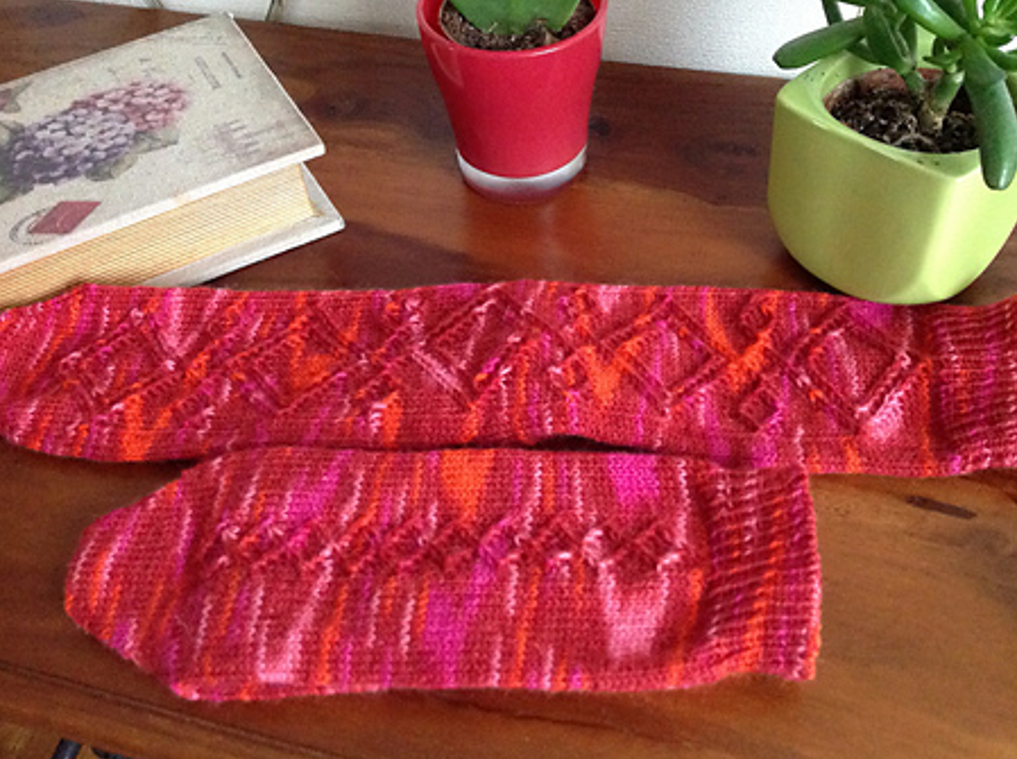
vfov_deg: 36.7
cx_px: 541
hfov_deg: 47.9
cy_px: 346
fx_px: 1144
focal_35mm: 39
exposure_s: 1/15
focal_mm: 4.28
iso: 640
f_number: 2.4
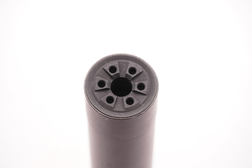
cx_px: 126
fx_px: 1103
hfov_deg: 13.0
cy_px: 84
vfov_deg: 8.7
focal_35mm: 158
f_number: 5.6
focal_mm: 105
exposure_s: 1/125
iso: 800
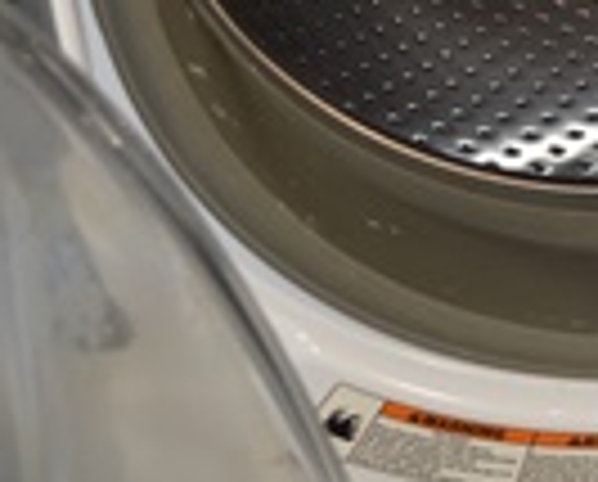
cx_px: 805
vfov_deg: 12.9
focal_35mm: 114
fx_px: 2022
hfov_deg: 15.9
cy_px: -234
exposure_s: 1/80
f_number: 3.5
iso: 400
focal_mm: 18
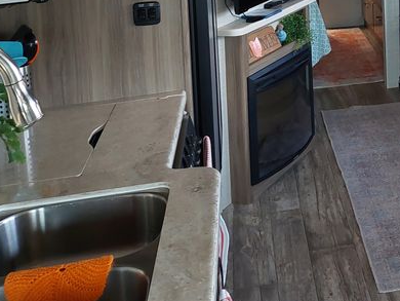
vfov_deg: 21.6
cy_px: -62
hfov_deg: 28.2
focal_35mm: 63
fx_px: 728
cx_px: 431
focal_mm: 5.23
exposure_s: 1/60
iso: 320
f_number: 1.8
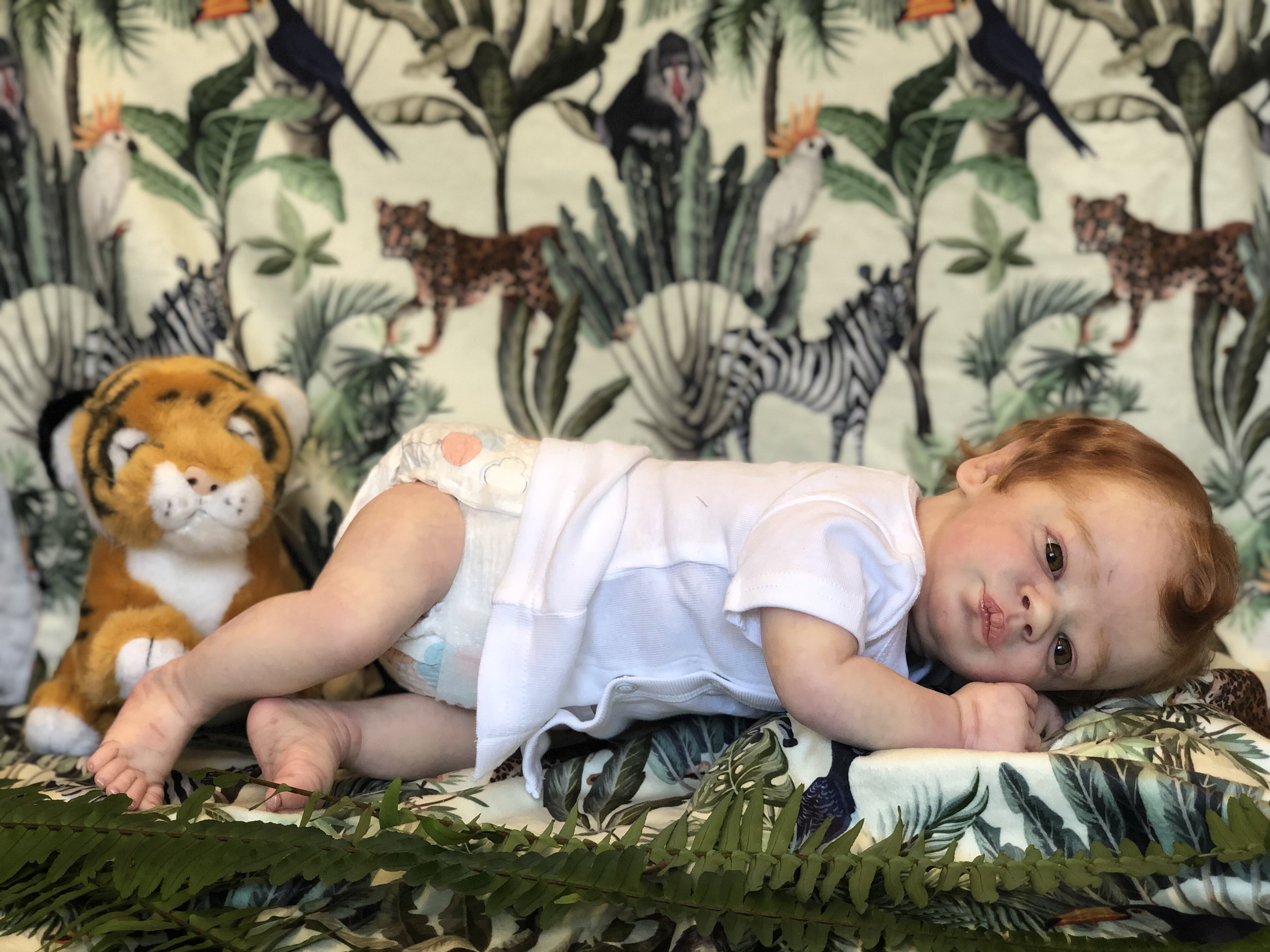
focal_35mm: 52
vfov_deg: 28.0
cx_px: 635
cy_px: 476
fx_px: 1908
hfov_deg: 36.8
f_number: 2.4
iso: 80
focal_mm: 6
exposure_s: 1/59
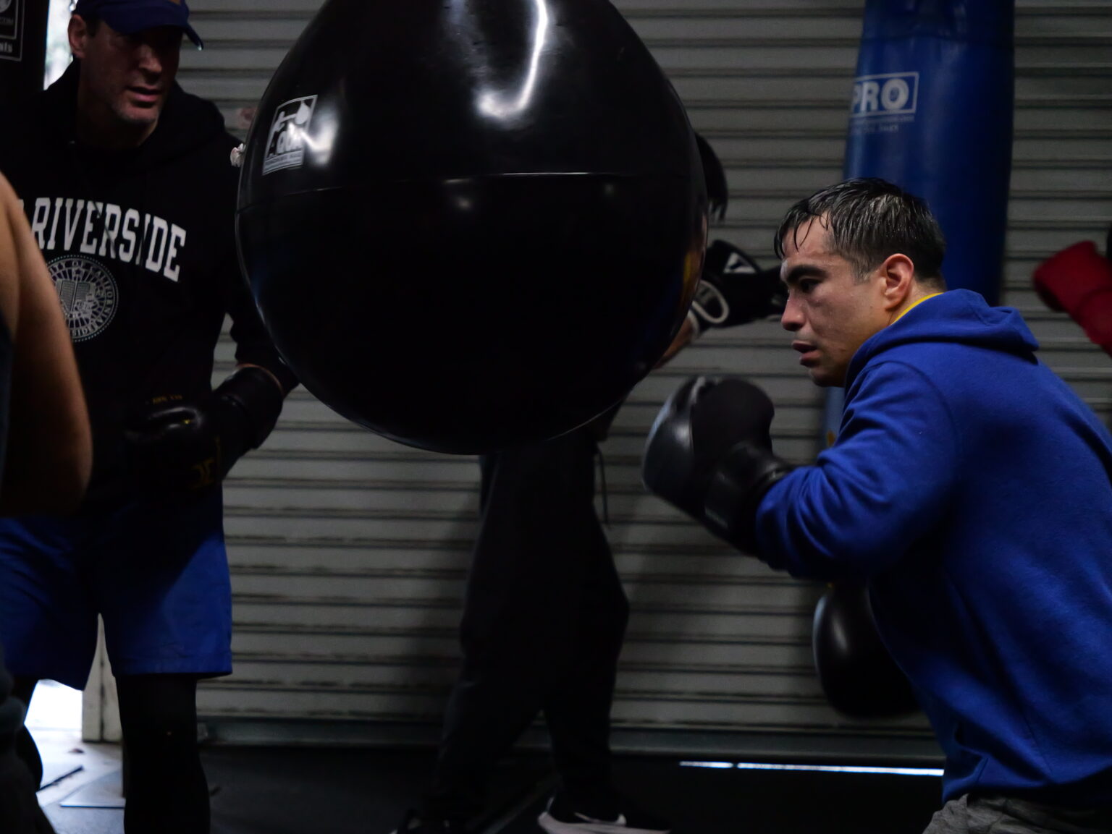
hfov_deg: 18.2
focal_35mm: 108
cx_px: 556
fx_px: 3470
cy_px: 417
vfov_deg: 13.7
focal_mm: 54
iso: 6400
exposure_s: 1/200
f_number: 4
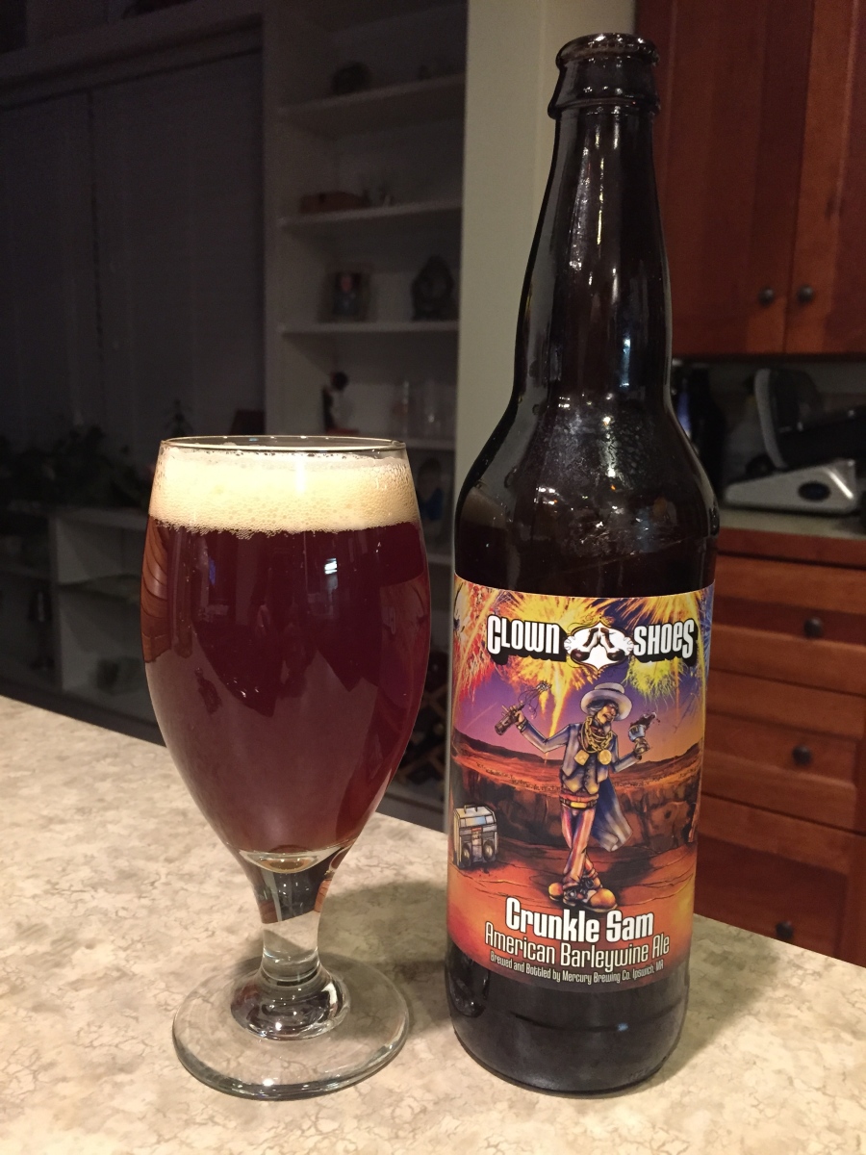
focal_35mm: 29
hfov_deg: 48.2
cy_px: 578
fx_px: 967
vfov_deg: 61.7
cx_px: 433
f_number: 2.2
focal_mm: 4.15
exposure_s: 1/20
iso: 250
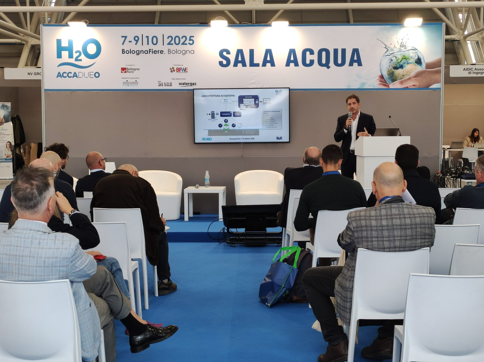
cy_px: 181
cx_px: 242
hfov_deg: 91.1
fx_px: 238
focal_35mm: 17
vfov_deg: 74.7
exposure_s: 1/50
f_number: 1.79
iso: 88
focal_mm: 4.74
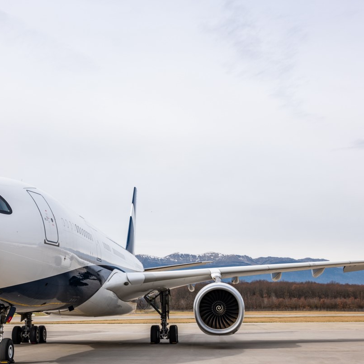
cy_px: 227
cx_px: 127
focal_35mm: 49
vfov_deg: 34.5
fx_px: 583
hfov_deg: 34.4
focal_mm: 29
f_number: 11
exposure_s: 1/80
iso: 100
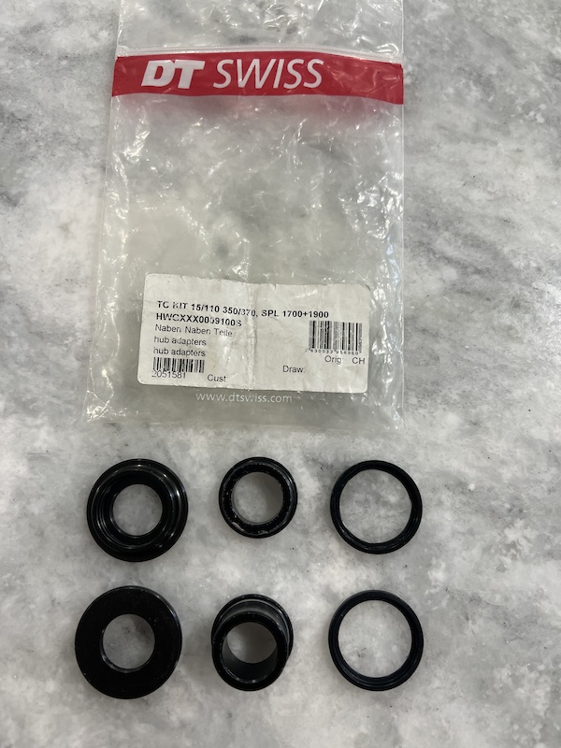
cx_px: 280
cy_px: 374
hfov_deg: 53.1
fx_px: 562
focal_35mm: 26
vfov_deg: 67.3
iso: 80
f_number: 1.5
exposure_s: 1/60
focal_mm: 5.7
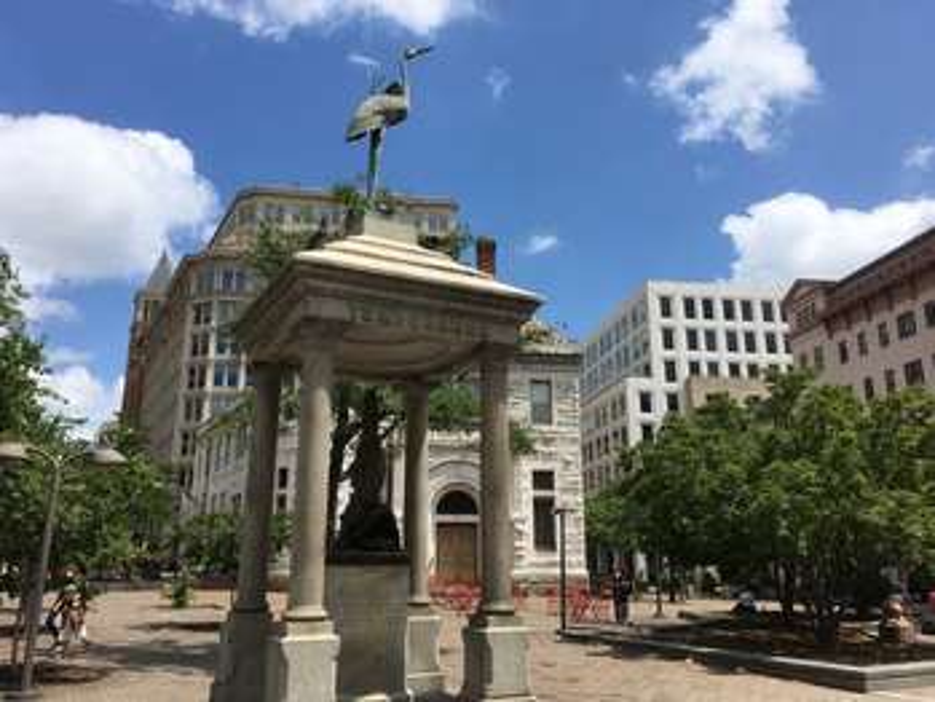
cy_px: 351
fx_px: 784
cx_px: 468
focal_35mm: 29
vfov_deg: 48.3
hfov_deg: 61.6
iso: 25
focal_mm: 4.15
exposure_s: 1/2137
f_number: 2.2
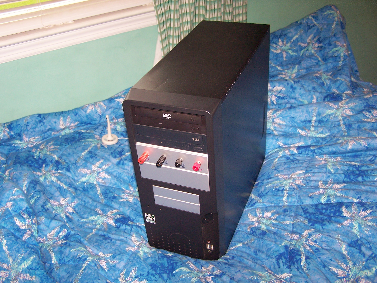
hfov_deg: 49.0
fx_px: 414
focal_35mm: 38
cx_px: 188
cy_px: 142
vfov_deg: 37.7
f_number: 2.8
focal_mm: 6.3
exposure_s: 1/60
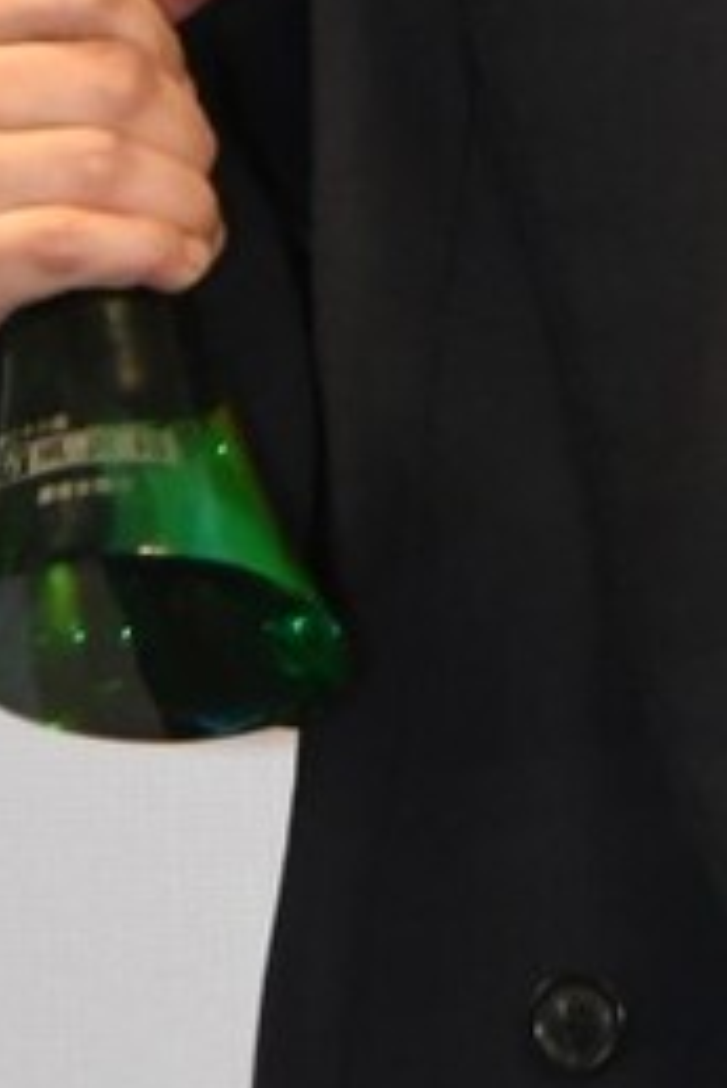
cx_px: 1099
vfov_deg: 3.5
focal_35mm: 590
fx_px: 17856
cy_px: -147
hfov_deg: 2.3
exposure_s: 1/200
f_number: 4
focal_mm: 85
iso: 3200
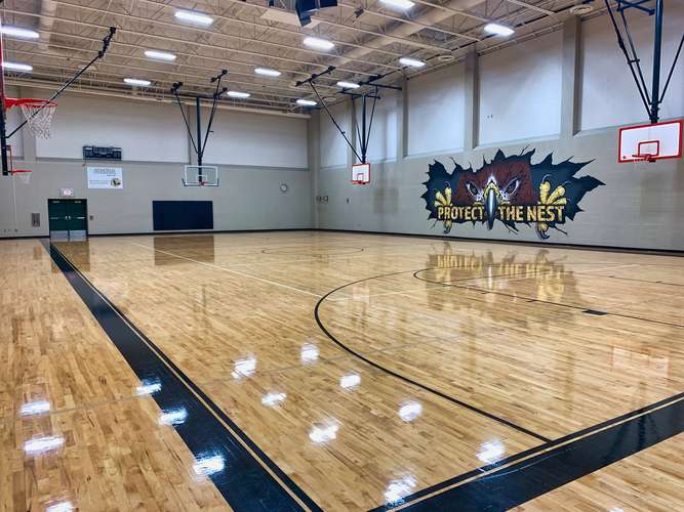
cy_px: 256
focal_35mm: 26
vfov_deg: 53.0
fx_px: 514
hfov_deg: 67.3
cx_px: 342
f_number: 1.8
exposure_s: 1/60
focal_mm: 4.25
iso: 100
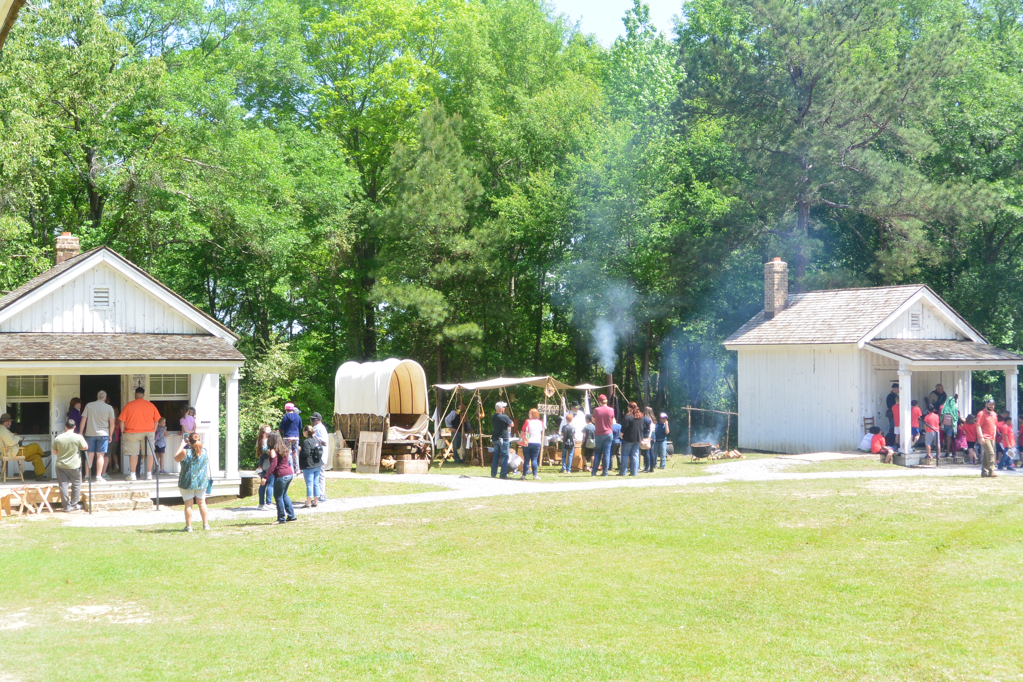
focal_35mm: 47
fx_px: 1335
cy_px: 341
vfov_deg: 28.6
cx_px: 512
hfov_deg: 41.9
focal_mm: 17.5
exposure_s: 1/320
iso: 160
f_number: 4.5
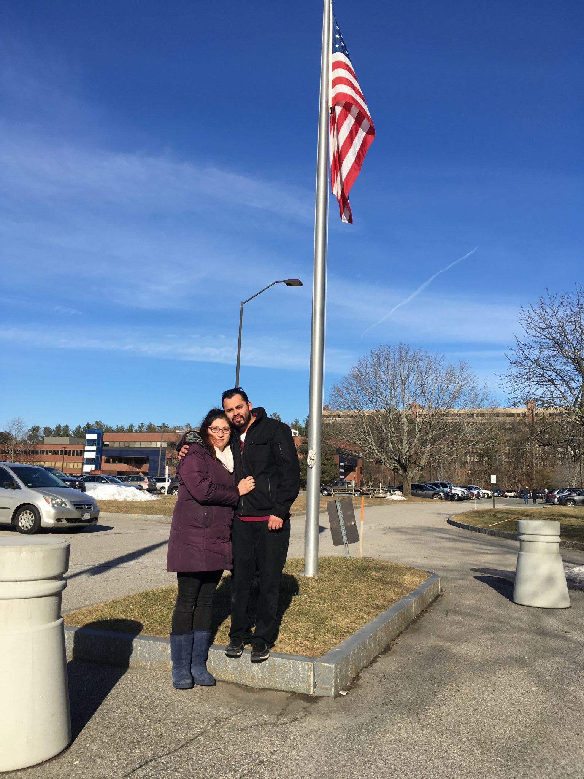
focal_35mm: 29
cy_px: 390
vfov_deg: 61.7
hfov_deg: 48.2
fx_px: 652
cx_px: 292
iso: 25
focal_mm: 4.15
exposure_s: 1/1876
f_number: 2.2
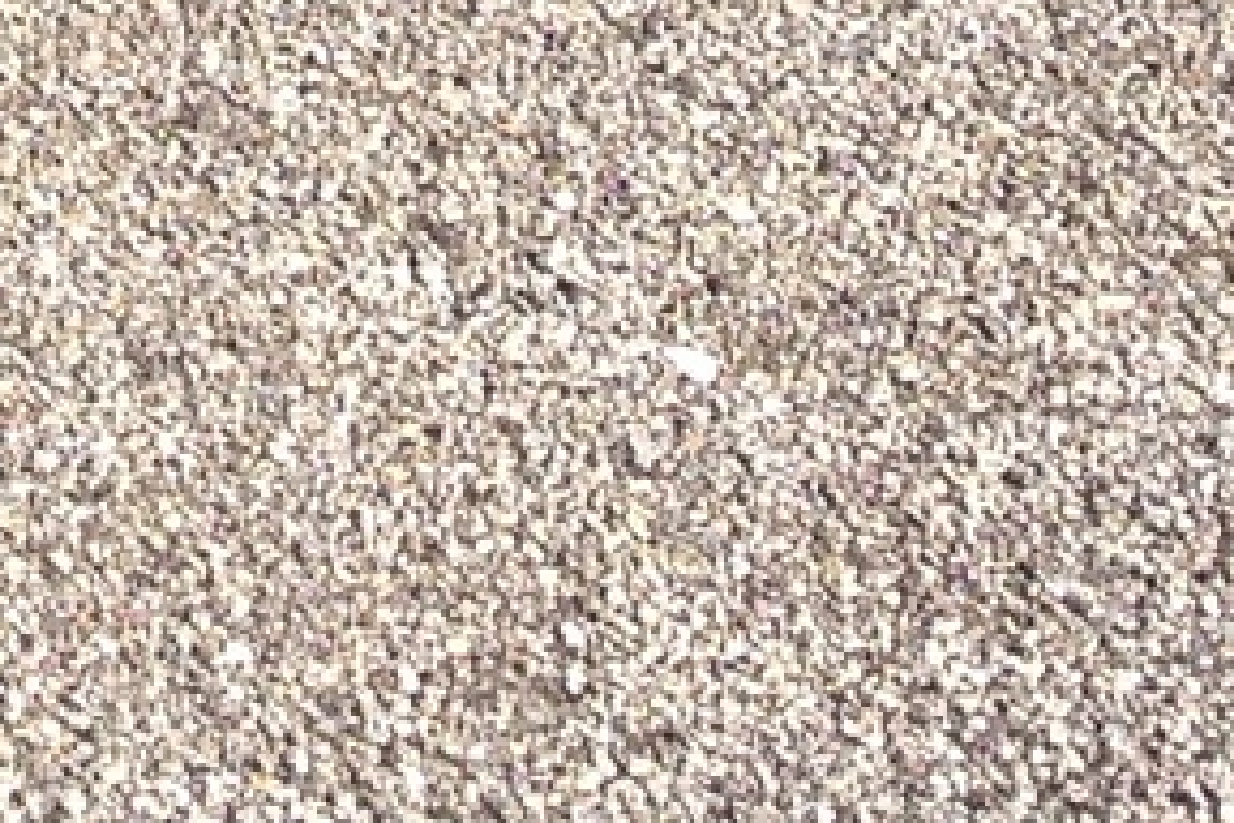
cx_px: -1148
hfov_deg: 8.1
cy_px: -2409
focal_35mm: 244
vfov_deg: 5.1
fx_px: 8363
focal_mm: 4.12
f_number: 2.4
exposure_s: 1/951
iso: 50
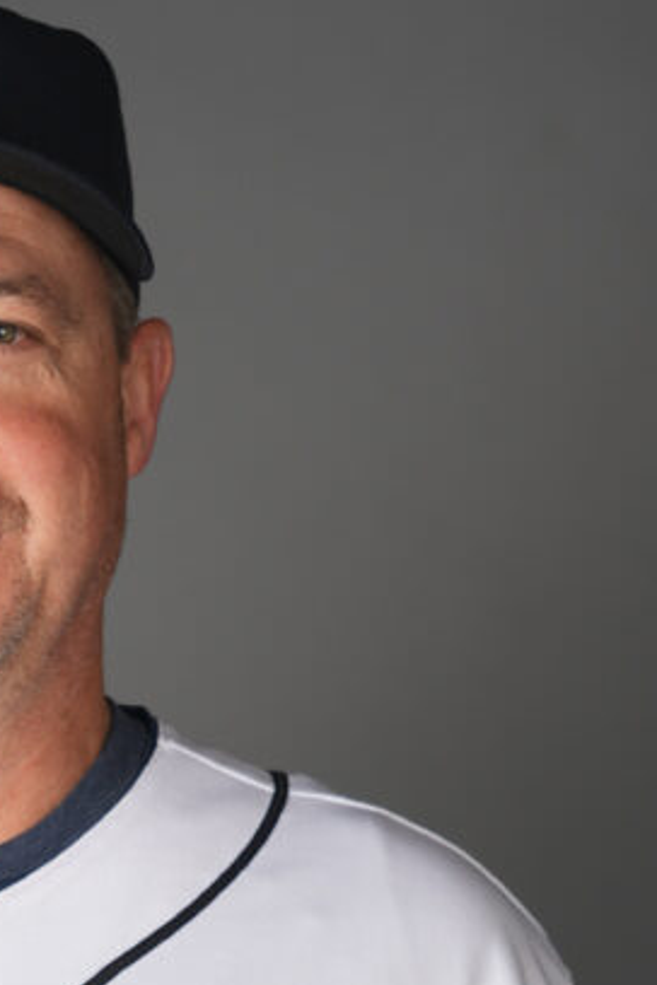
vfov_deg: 12.4
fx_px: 4407
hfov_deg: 8.4
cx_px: -94
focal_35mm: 161
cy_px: 1214
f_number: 6.3
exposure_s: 1/250
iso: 125
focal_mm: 57
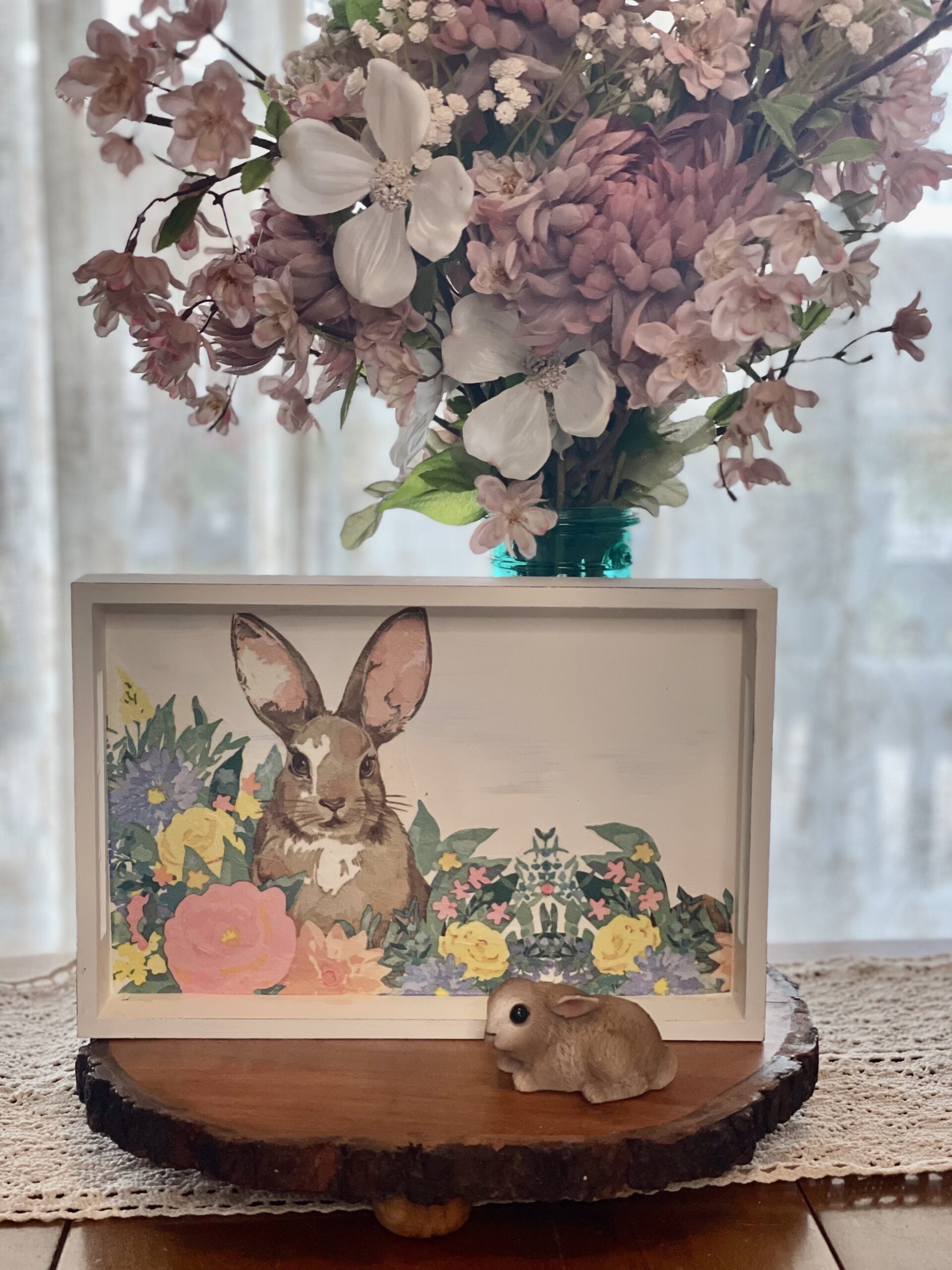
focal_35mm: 52
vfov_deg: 36.8
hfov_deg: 28.0
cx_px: 476
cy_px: 635
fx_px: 1907
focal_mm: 6
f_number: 2
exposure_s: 1/120
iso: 100
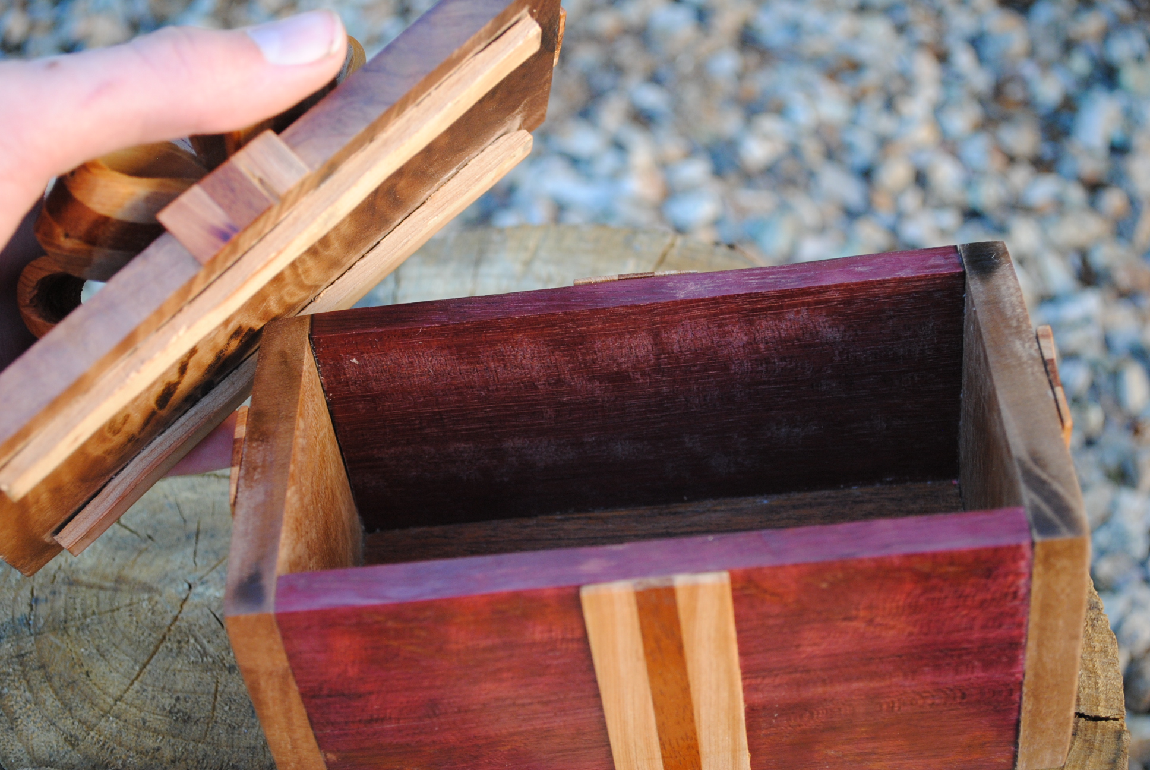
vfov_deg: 22.7
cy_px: 385
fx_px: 1919
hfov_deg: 33.4
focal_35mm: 60
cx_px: 575
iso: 400
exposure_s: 1/100
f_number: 5.3
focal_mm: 40
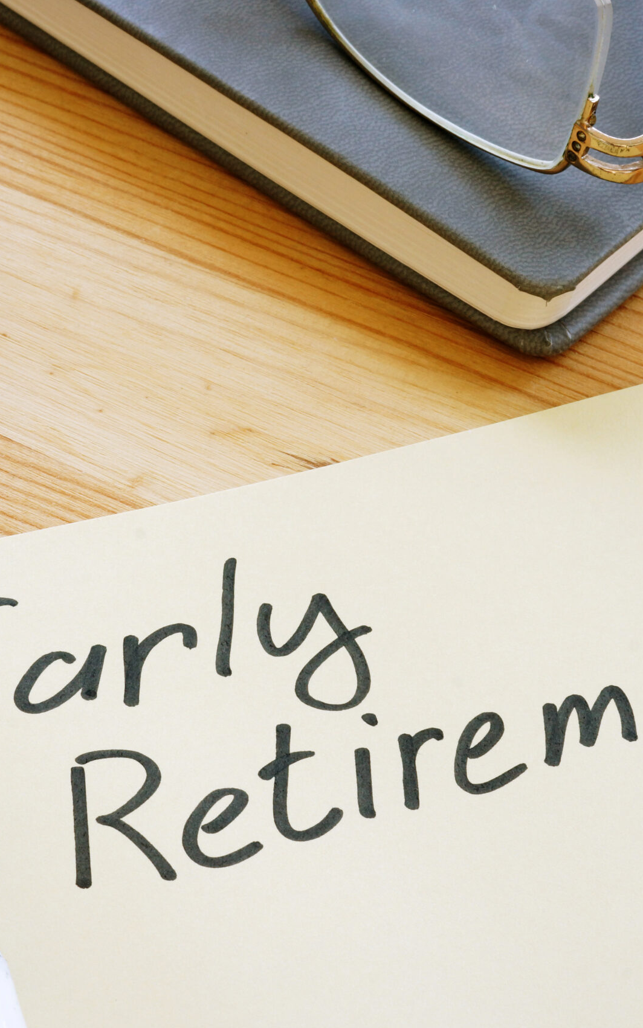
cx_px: 272
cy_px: 515
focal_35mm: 69
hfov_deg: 18.9
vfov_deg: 29.8
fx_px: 1934
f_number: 20
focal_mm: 30
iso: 200
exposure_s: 1/1.67
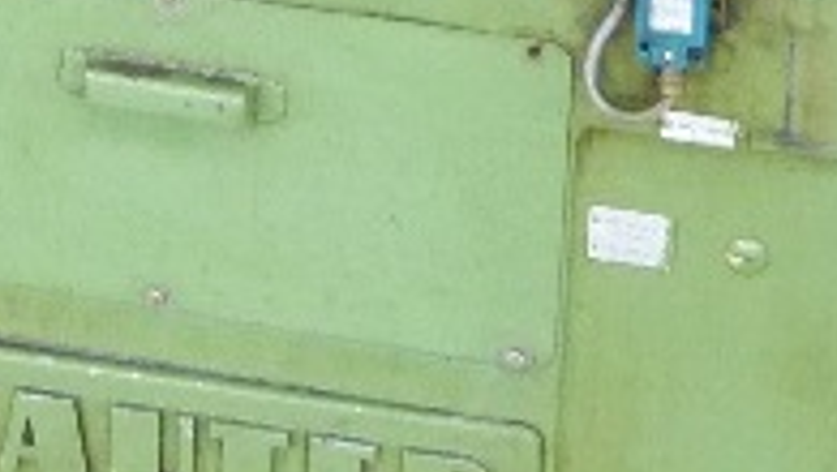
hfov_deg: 14.7
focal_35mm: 143
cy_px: -957
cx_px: -86
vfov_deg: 7.5
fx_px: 3176
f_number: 2.8
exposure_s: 1/30
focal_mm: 4.5
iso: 200
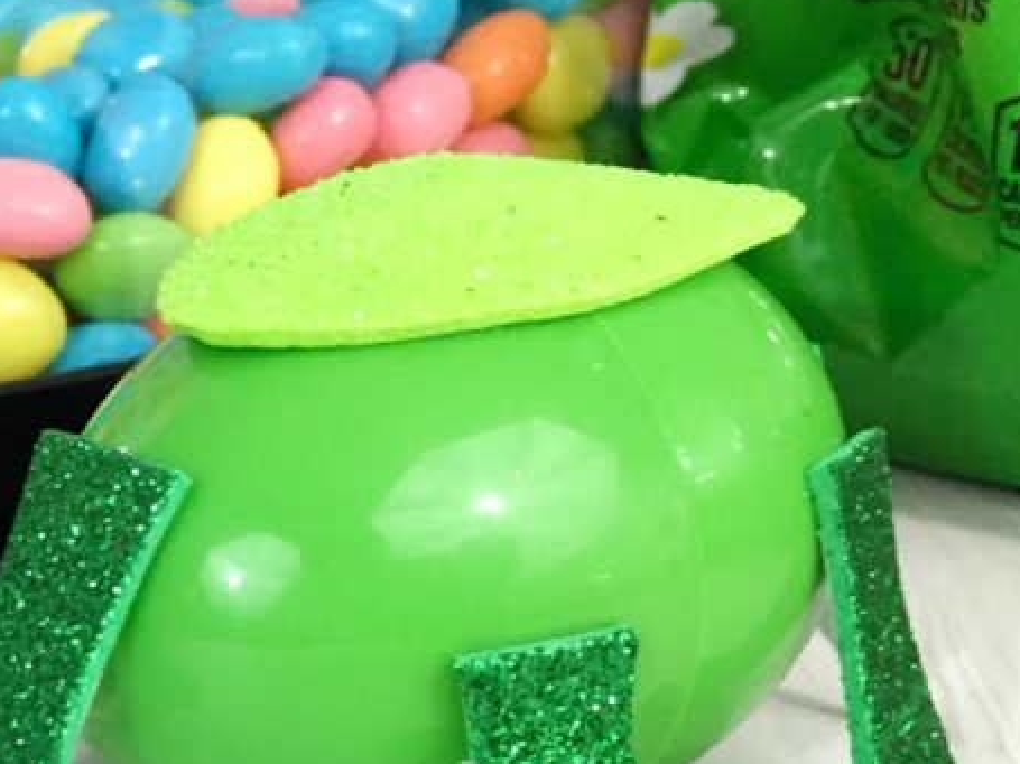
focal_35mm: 49
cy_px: 542
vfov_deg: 29.3
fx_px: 1443
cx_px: 175
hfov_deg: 37.3
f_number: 2.2
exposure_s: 1/30
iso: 125
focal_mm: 4.15
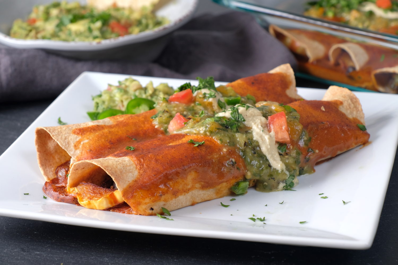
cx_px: 199
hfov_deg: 19.5
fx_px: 1161
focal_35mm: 105
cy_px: 132
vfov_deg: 13.0
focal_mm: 70.2
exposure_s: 1/60
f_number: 9
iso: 200
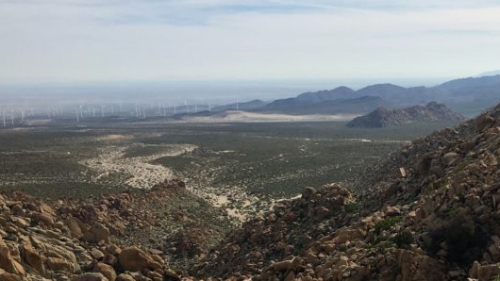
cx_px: 412
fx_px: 809
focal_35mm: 61
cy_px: 263
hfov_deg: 33.2
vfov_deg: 19.3
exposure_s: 1/2747
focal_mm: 4.15
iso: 25
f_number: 2.2
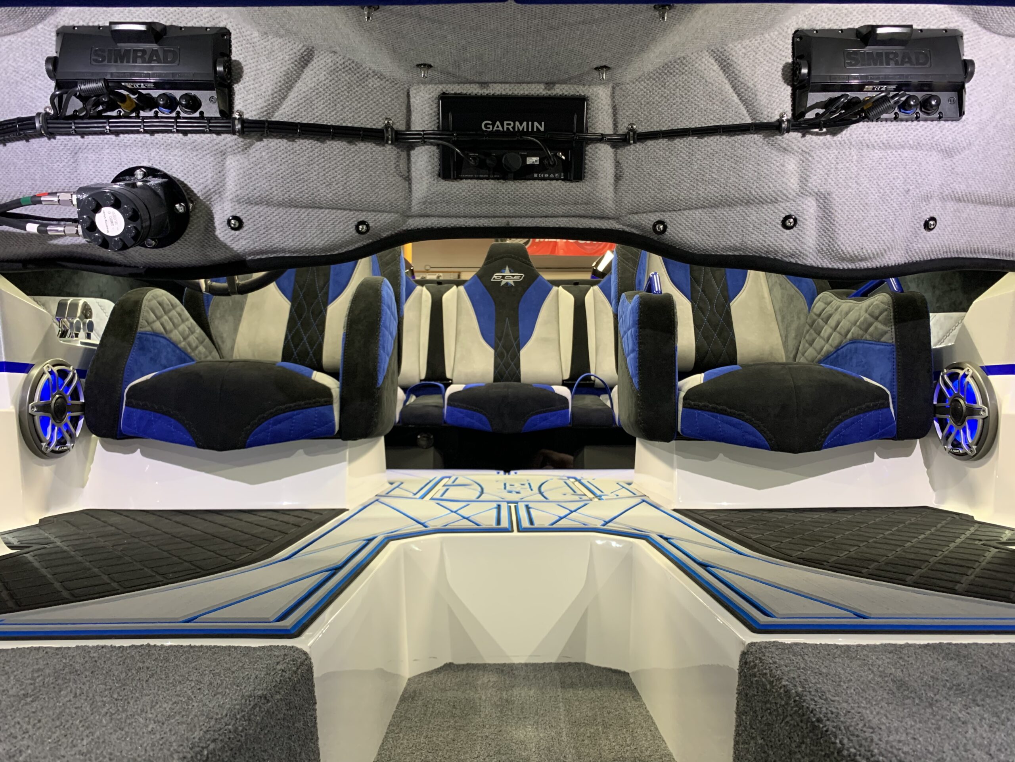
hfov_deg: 67.3
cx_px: 508
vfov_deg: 53.1
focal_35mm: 26
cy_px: 381
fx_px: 762
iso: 320
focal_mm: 4.25
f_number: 1.8
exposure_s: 1/60
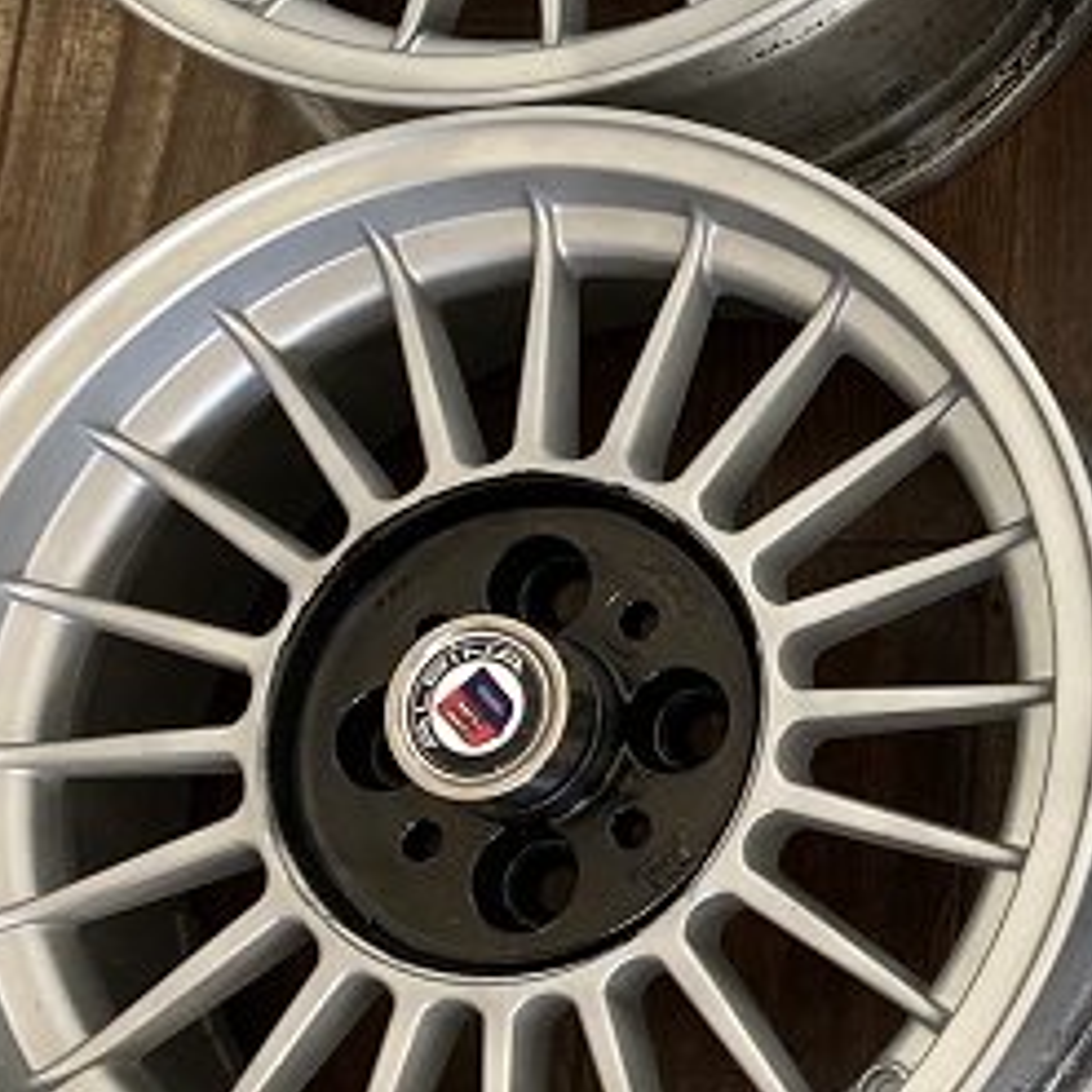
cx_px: 1536
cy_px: 245
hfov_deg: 19.2
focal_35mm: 81
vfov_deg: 21.2
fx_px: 2891
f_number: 1.8
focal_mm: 3.99
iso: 64
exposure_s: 1/60
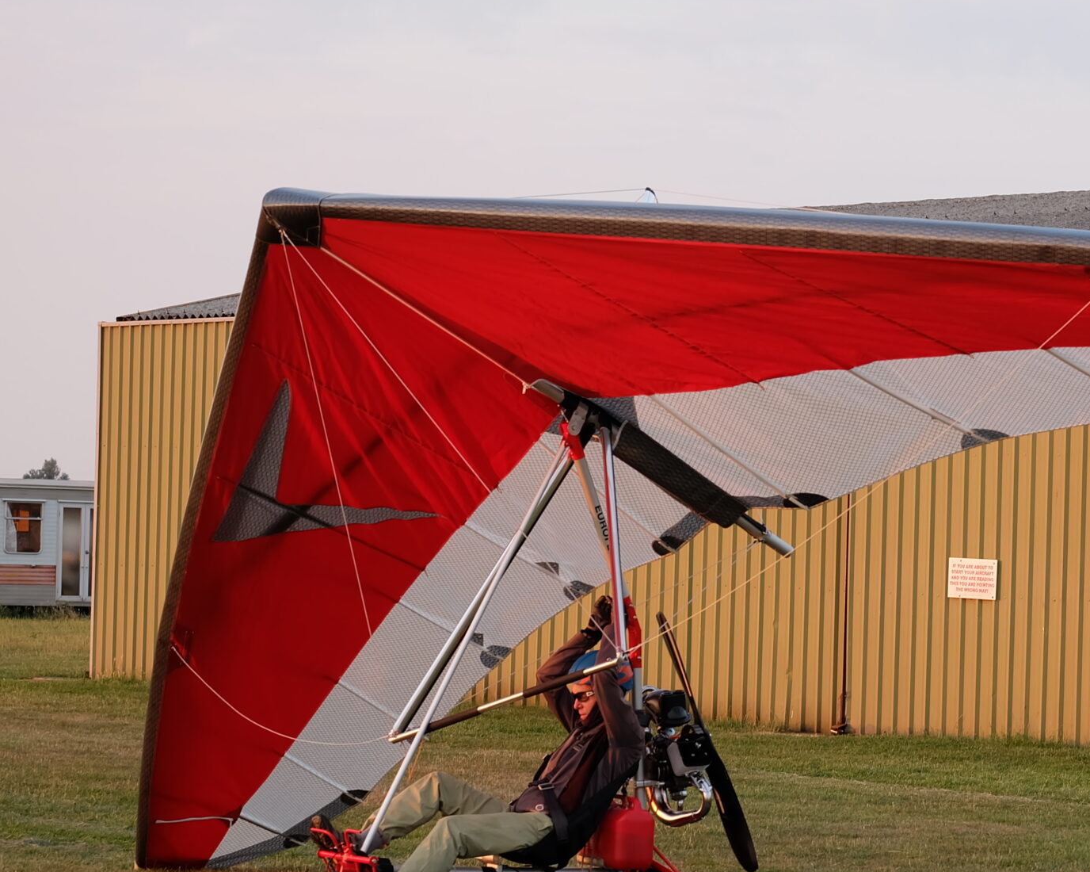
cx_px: 886
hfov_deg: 14.6
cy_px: 591
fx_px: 4225
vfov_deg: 11.8
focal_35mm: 131
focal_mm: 50
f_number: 4.5
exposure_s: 1/105
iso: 400
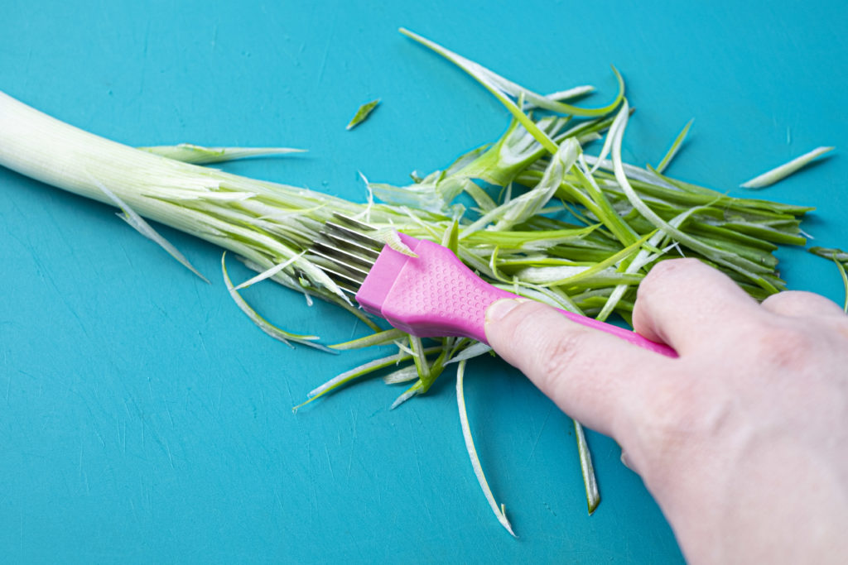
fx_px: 1249
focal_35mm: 53
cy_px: 282
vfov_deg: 25.5
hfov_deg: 37.5
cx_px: 424
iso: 200
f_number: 5.6
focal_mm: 35
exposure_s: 1/75
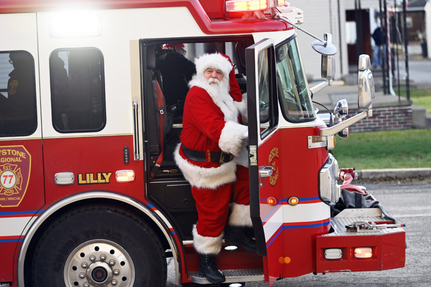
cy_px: 144
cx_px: 216
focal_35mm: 160
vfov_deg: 8.6
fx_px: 1914
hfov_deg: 12.8
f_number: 4
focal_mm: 160
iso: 720
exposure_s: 1/800
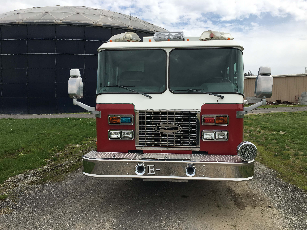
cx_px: 162
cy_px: 121
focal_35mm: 31
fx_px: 275
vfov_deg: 45.4
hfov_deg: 58.3
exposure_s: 1/1789
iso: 25
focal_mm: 4.15
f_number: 2.2
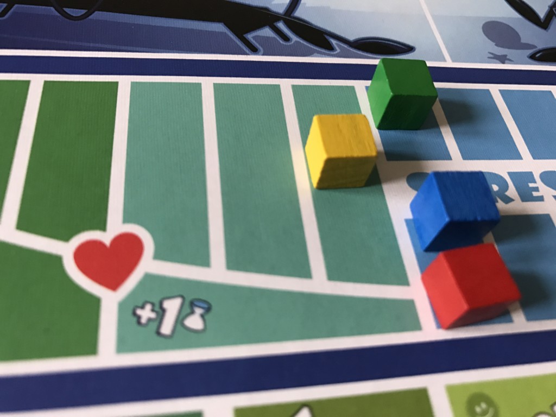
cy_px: 208
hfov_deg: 63.4
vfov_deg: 49.7
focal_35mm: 28
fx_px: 450
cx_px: 278
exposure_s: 1/15
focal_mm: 3.99
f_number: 1.8
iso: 64
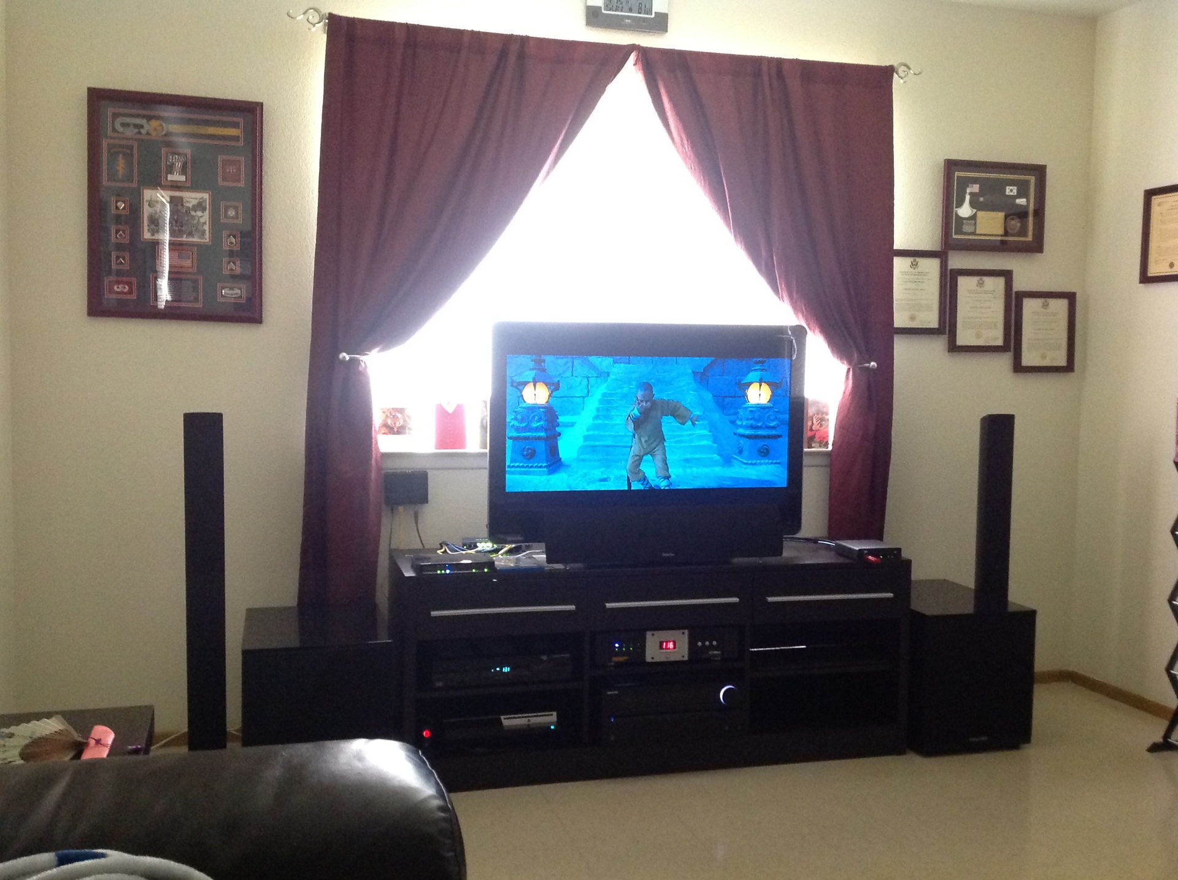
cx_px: 589
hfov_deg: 52.7
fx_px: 1189
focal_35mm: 35
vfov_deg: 40.6
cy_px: 440
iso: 500
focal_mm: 4.28
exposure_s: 1/15
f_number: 2.4
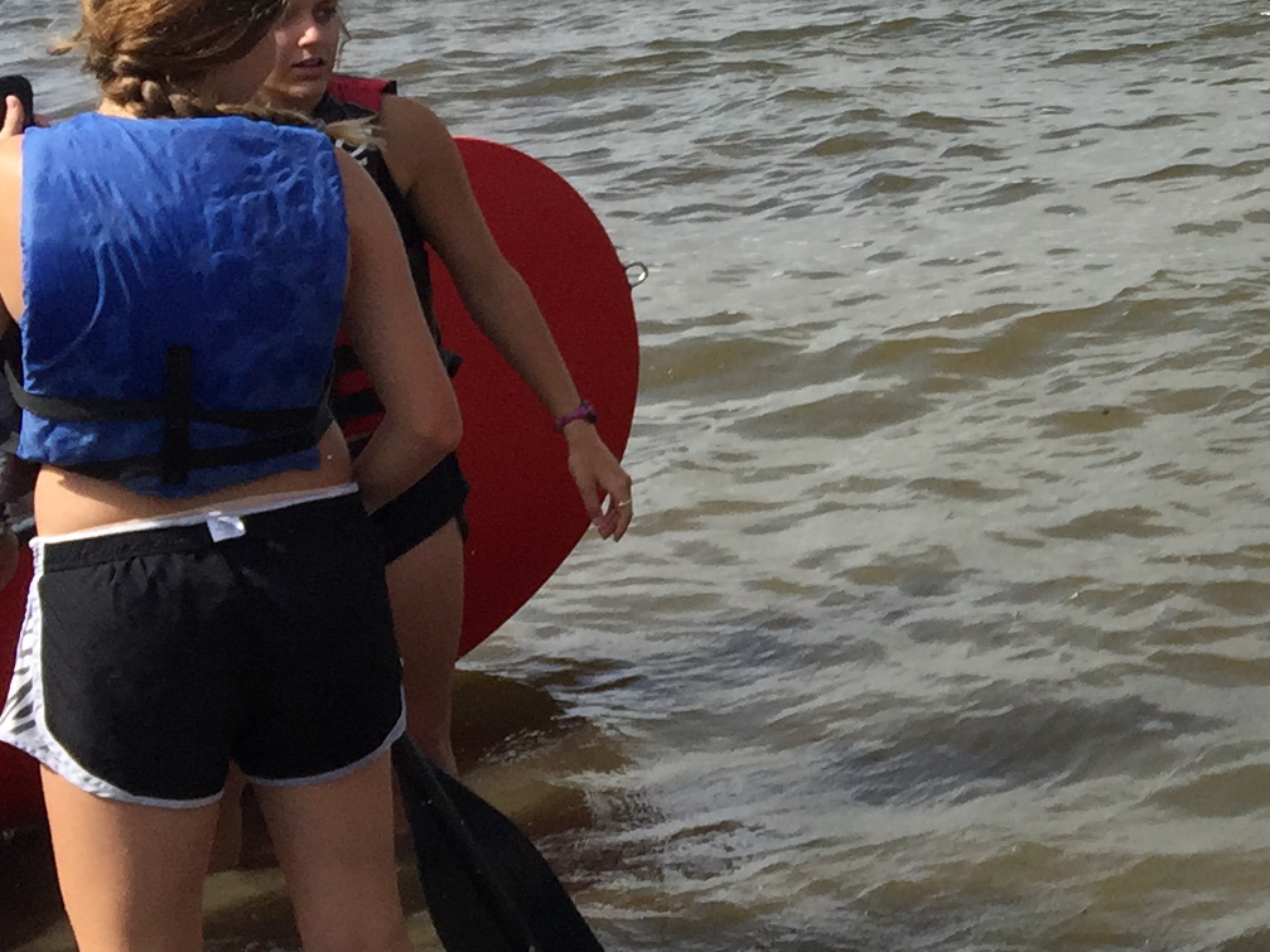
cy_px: 378
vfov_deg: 15.7
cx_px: 1912
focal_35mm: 94
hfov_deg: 18.5
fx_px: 3448
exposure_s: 1/1980
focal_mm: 4.15
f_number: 2.2
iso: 32
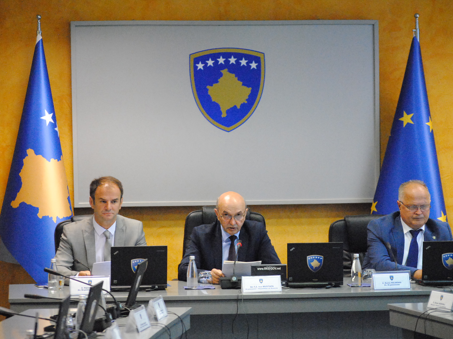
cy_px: 170
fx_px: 1813
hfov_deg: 14.2
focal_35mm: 139
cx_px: 230
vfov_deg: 10.7
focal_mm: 85
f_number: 4.2
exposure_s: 1/100
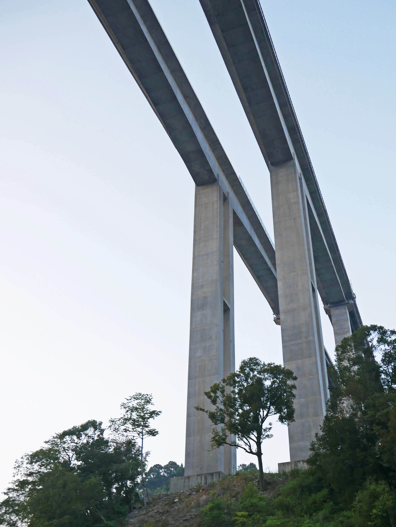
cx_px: 248
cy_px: 308
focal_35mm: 36
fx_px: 549
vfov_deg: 51.1
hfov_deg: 39.4
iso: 200
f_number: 4
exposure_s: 1/160
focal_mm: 14
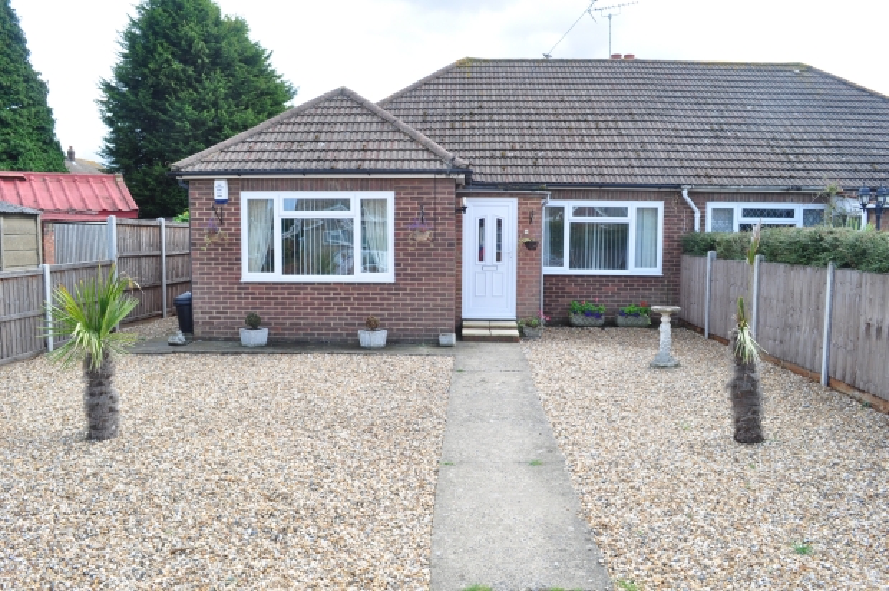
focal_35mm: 27
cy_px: 296
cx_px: 444
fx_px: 666
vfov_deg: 47.8
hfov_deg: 67.4
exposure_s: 1/40
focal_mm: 18
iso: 200
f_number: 11
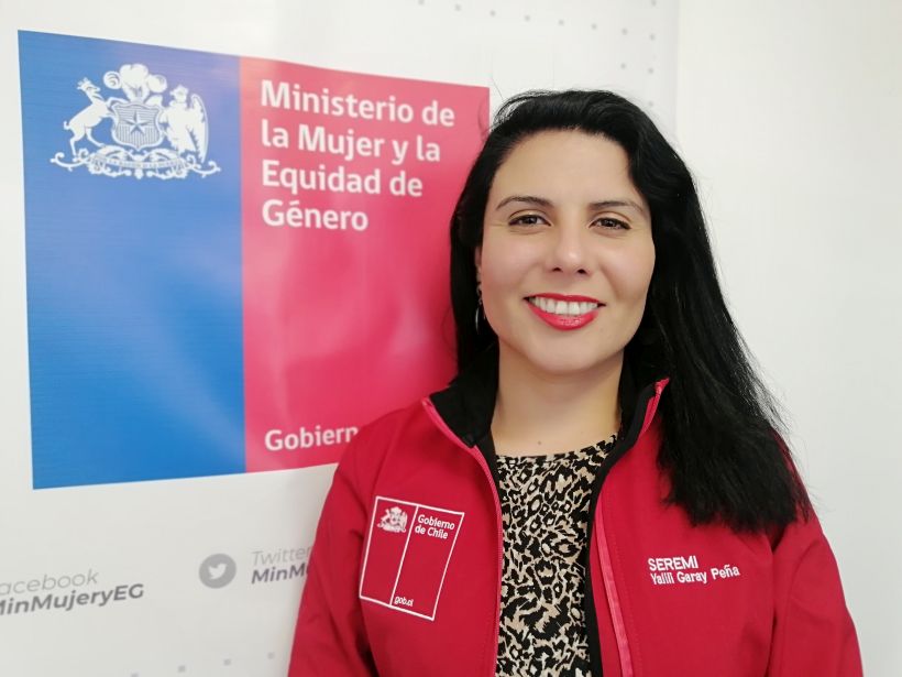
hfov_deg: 67.3
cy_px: 338
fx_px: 677
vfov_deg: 53.1
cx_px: 451
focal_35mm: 26
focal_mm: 3.96
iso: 160
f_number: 1.8
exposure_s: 1/33.3
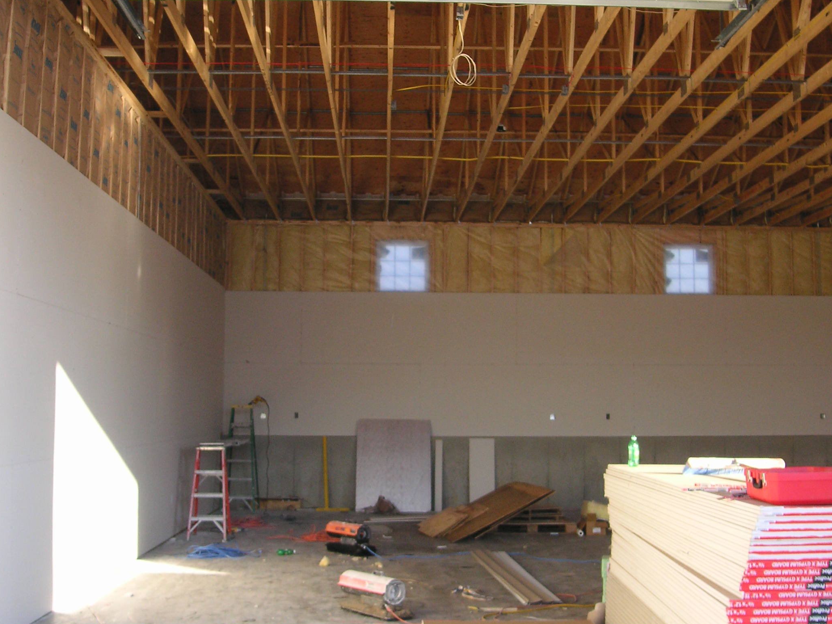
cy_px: 338
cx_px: 418
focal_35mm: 46
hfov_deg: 41.2
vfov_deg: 31.5
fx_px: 1106
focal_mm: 6.1
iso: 50
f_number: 2.8
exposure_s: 1/180
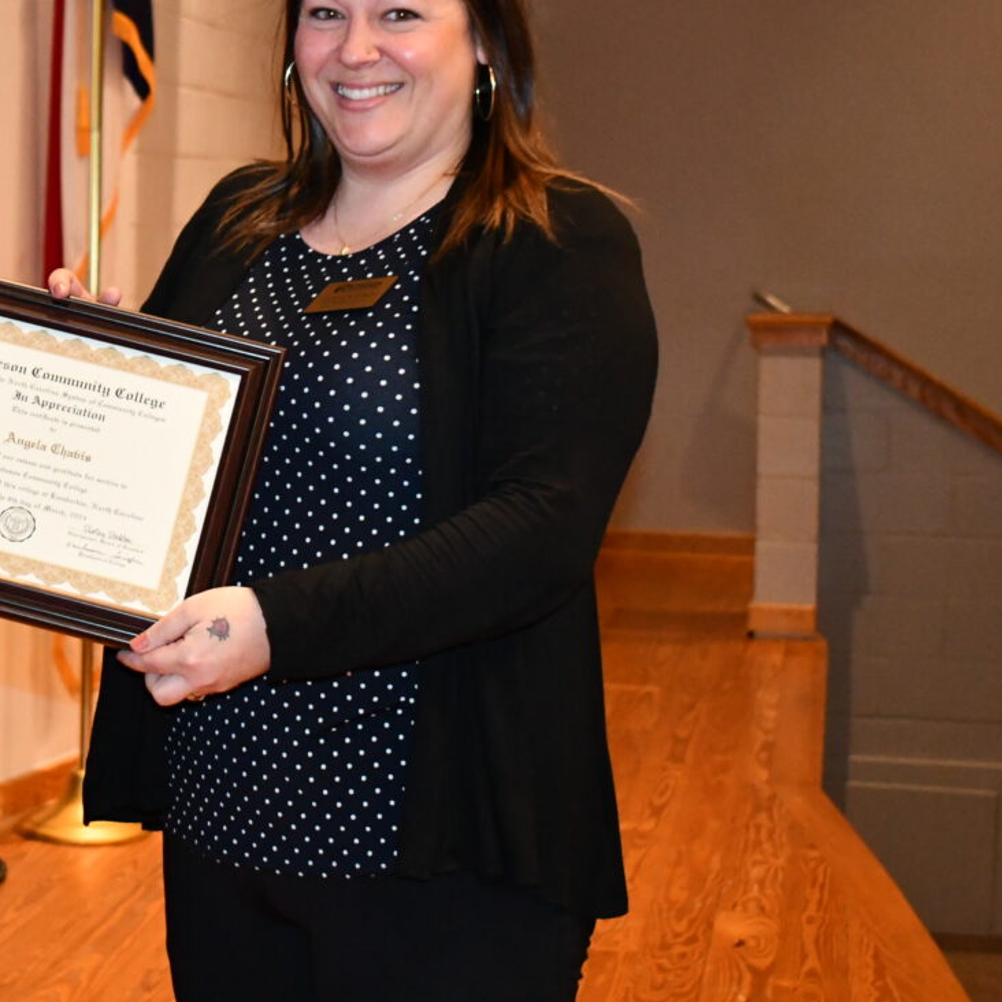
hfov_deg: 18.7
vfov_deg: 19.0
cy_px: 339
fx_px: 2980
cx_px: 77
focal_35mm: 91
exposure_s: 1/60
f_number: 4.5
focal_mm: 34
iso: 4000
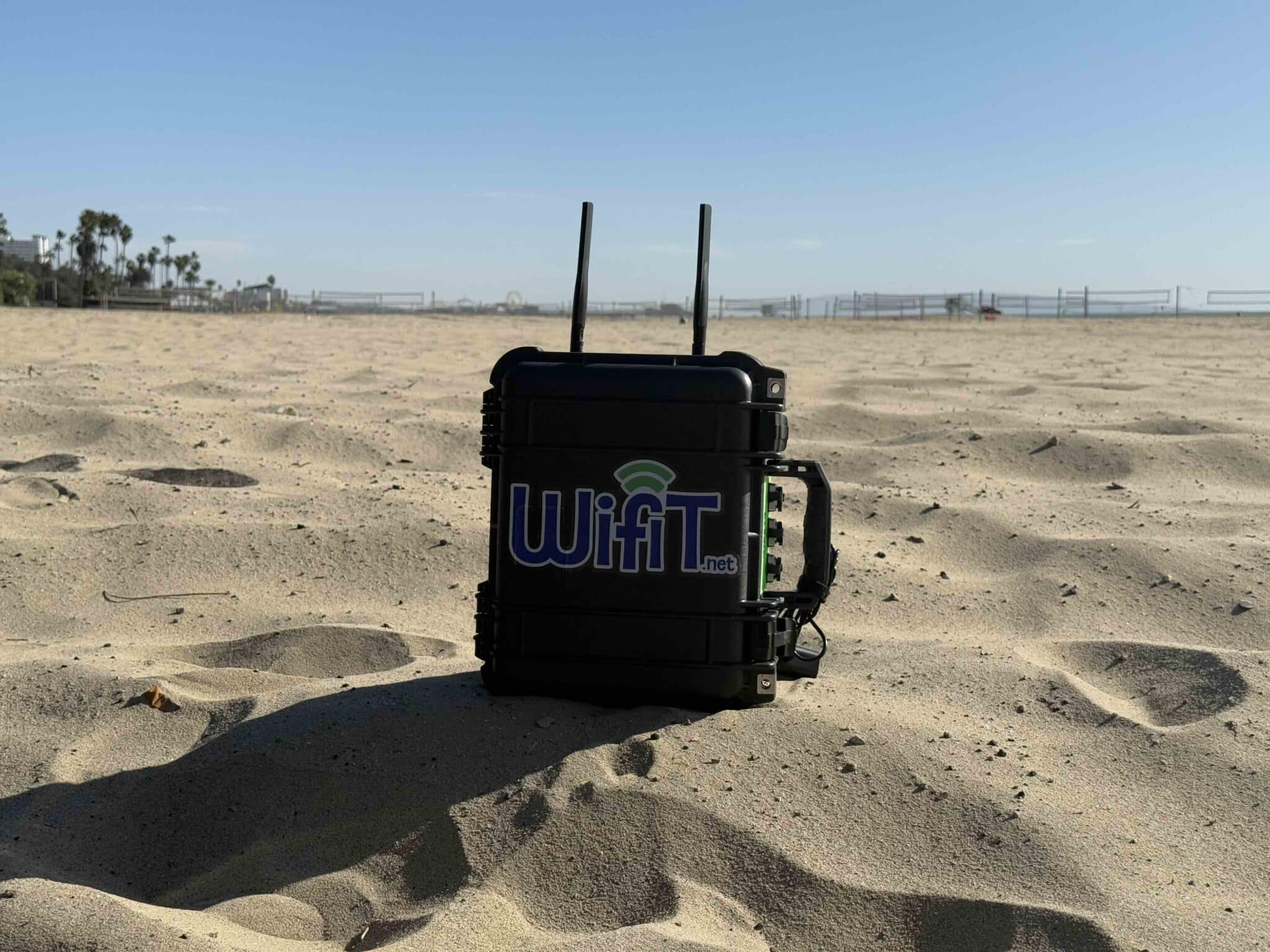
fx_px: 1761
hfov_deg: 39.7
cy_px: 476
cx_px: 635
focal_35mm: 48
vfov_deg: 30.3
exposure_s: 1/6536
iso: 64
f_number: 1.78
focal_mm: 6.76
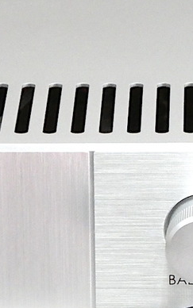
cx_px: 83
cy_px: 218
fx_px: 3151
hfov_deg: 3.5
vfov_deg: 5.6
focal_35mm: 375
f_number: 8
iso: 1600
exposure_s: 1/40
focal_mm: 25.6
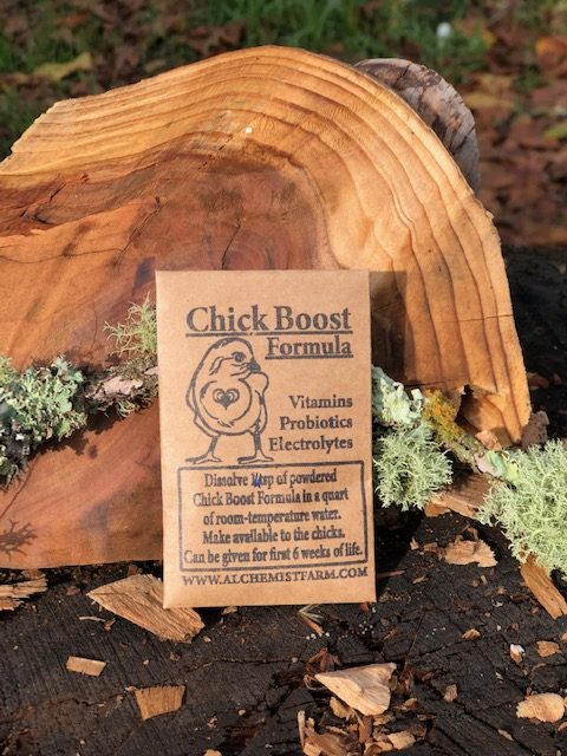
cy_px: 378
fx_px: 1245
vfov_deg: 33.8
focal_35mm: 57
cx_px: 284
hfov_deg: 25.7
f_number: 2.8
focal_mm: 6.6
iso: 20
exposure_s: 1/258
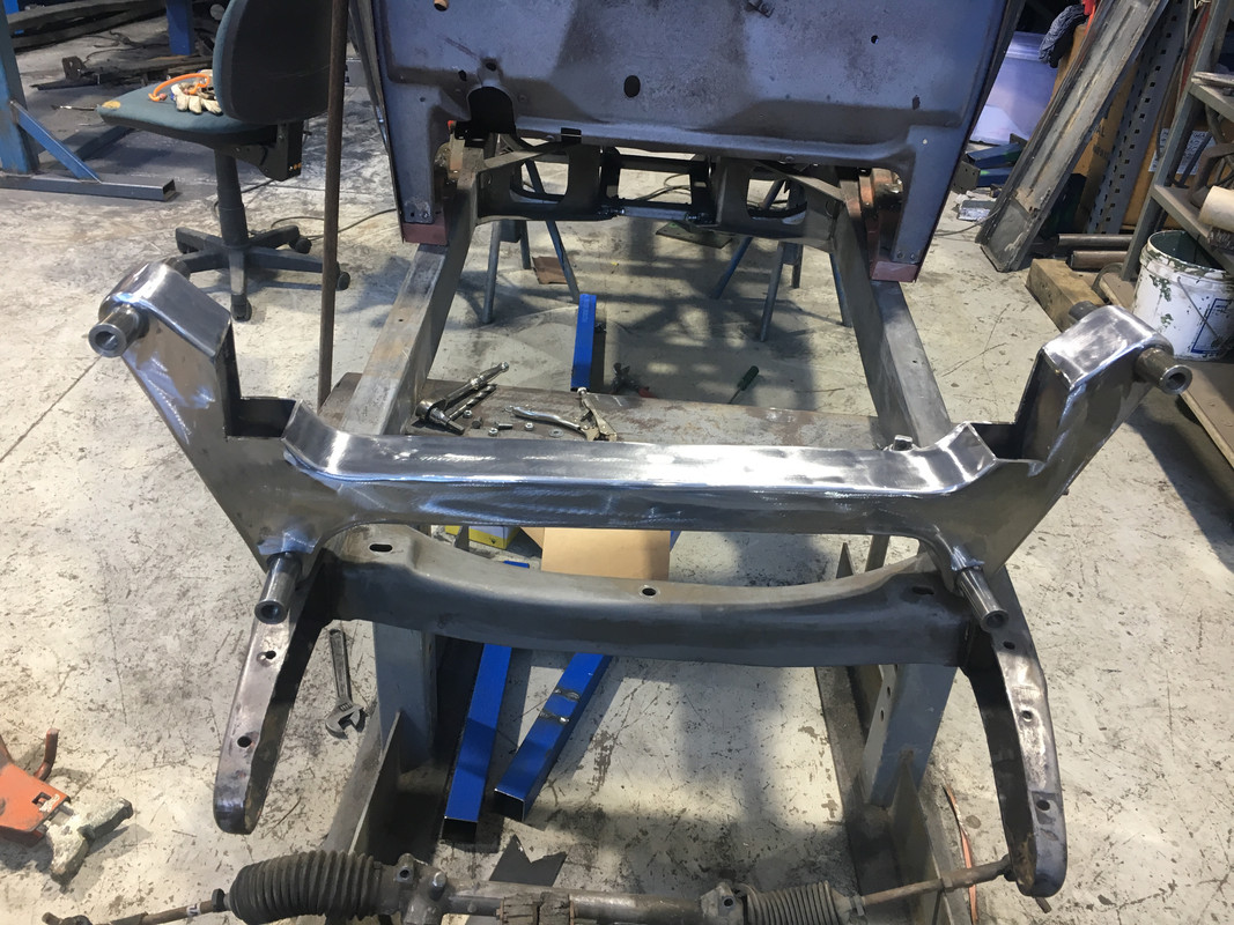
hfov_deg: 61.7
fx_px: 1034
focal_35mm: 29
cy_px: 462
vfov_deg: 48.2
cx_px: 617
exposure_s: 1/33
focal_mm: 4.15
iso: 80
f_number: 2.2
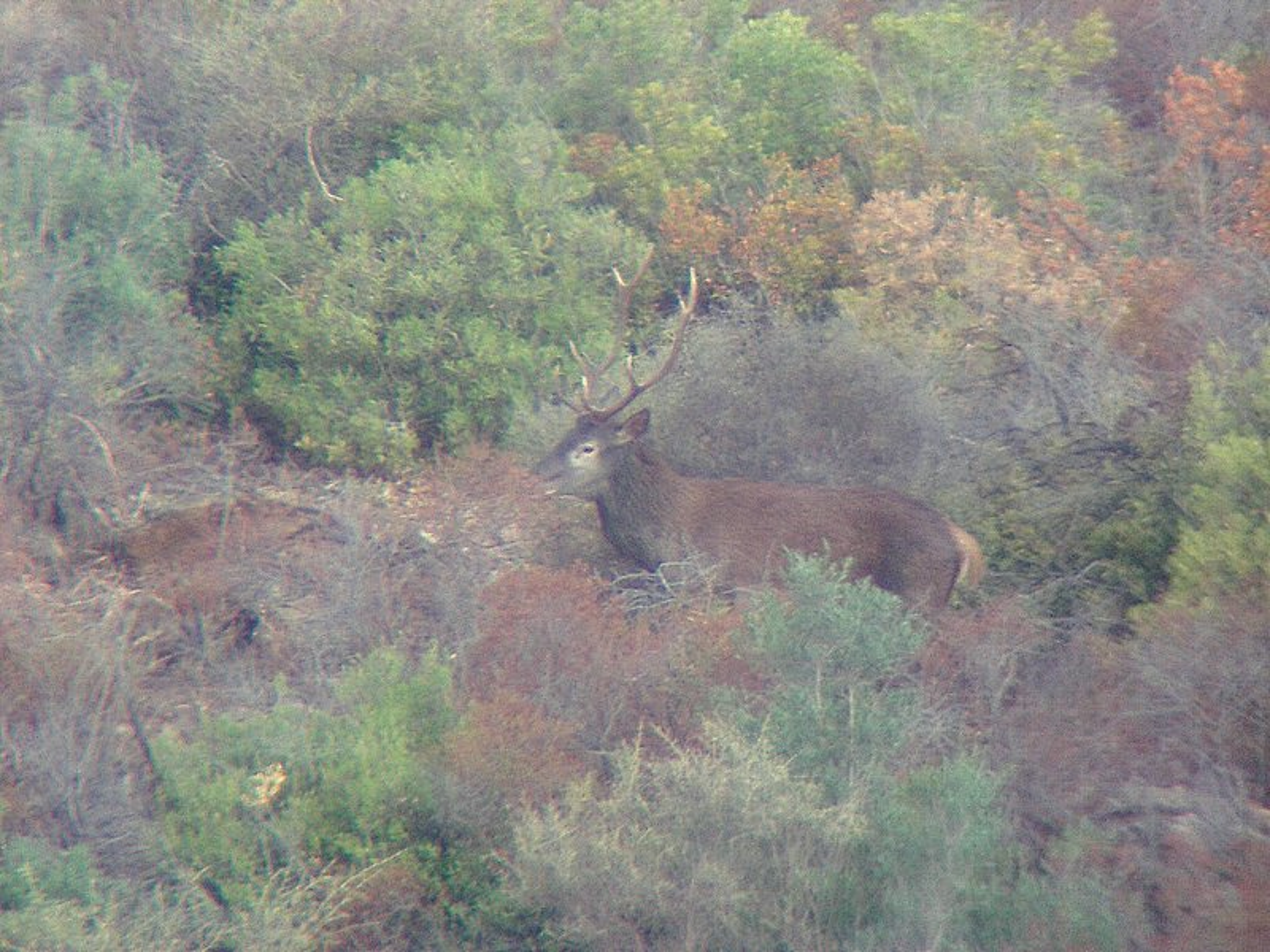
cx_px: 635
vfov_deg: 13.0
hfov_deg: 17.3
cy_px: 476
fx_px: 4182
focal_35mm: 114
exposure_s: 1/40
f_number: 5
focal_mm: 17.4
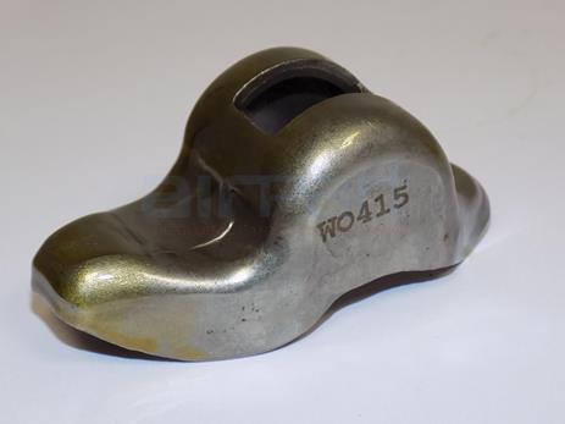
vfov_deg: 17.2
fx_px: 1403
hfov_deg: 22.8
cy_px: 212
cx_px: 282
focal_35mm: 86
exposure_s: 1/30
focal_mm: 15.3
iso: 360
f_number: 4.4
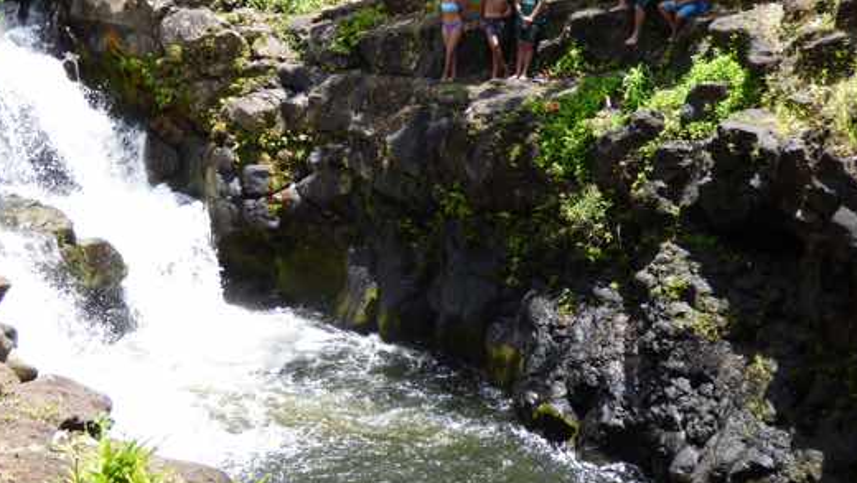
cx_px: 394
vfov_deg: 24.3
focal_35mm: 49
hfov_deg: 42.0
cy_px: 158
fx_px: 1114
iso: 100
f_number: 3.5
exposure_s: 1/320
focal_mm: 6.8
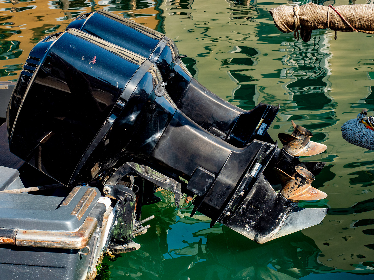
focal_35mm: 68
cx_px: 187
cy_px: 140
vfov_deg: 21.6
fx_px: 735
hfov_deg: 28.6
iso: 200
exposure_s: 1/320
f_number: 6.3
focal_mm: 34
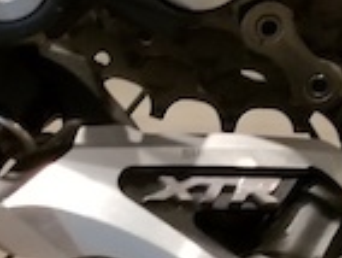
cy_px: 212
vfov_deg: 10.2
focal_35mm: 146
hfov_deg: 13.5
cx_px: 250
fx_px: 1445
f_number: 1.7
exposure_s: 1/10
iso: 250
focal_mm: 4.25
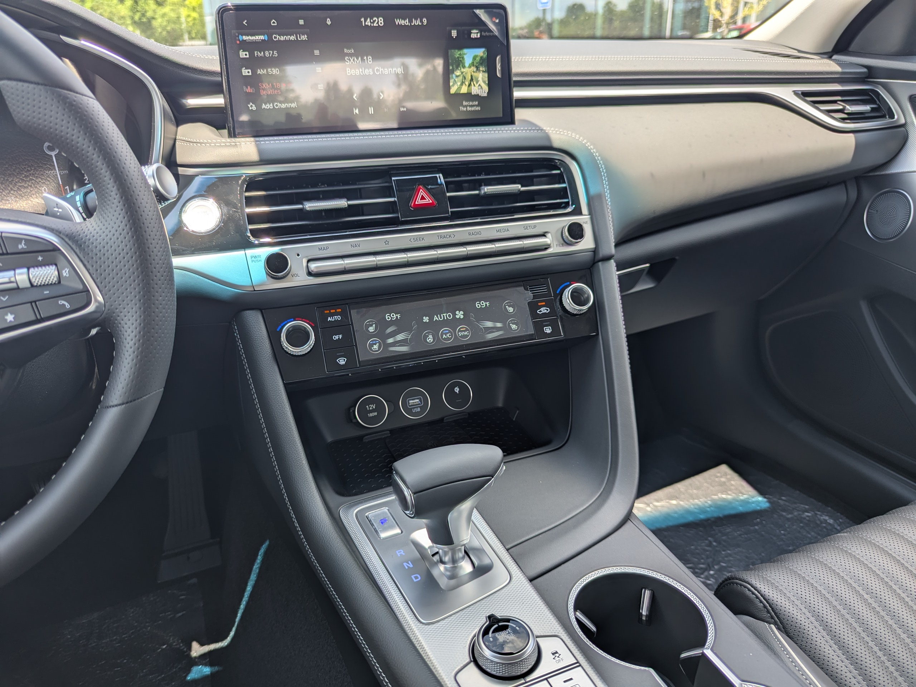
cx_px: 458
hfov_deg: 71.6
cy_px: 344
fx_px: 635
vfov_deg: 56.8
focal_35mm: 24
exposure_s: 1/339
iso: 38
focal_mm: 6.81
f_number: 1.85
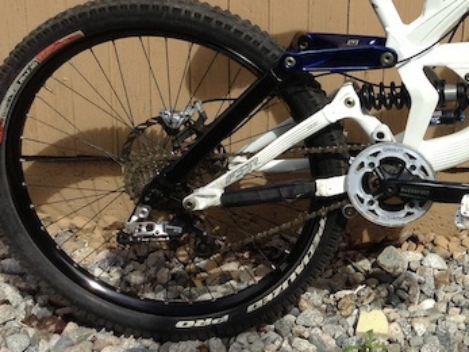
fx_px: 1029
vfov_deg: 19.3
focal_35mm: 76
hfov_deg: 24.3
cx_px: 492
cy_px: 108
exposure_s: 1/1610
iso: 32
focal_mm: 3.3
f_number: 2.4
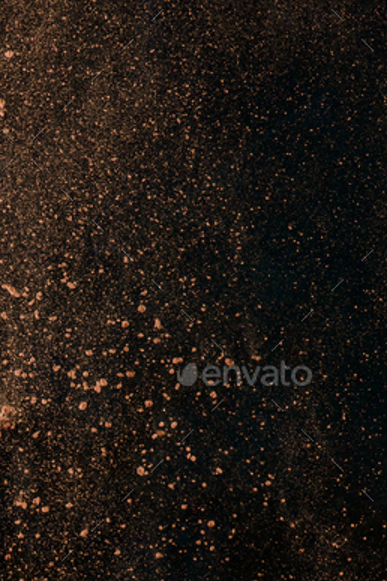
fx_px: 3870
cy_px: 363
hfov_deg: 5.7
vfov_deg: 8.6
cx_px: 15
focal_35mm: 240
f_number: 13
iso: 200
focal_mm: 105
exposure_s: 1/160
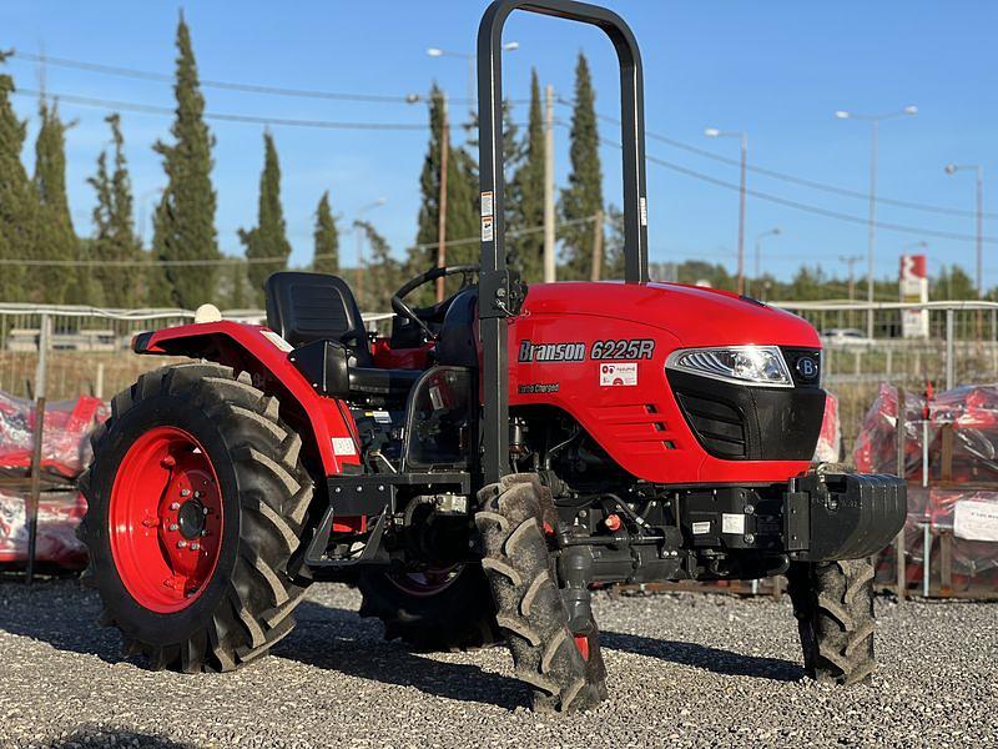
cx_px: 499
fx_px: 2220
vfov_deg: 19.1
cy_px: 374
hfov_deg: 25.3
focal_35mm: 77
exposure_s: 1/455
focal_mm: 9
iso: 32
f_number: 2.8
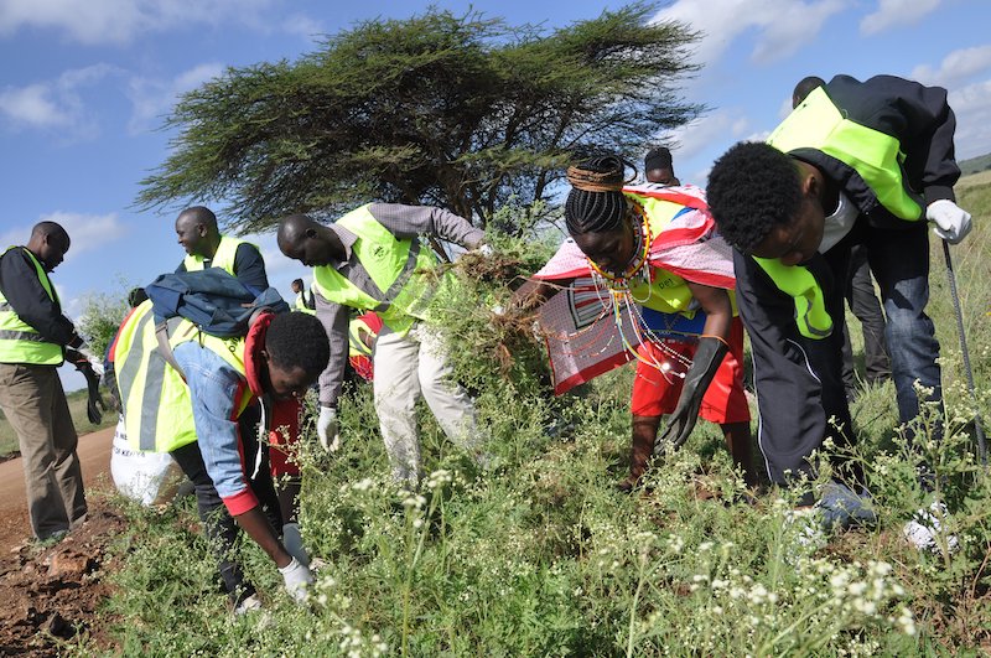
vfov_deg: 47.8
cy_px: 329
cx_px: 496
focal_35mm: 27
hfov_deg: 67.5
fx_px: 742
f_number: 10
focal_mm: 18
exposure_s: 1/400
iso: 320
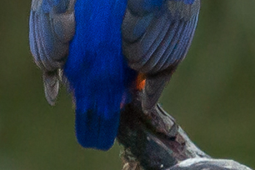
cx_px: 45
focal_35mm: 2204
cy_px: -48
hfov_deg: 0.9
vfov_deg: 0.6
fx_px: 15610
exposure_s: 1/500
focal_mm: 300
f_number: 5.6
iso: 200
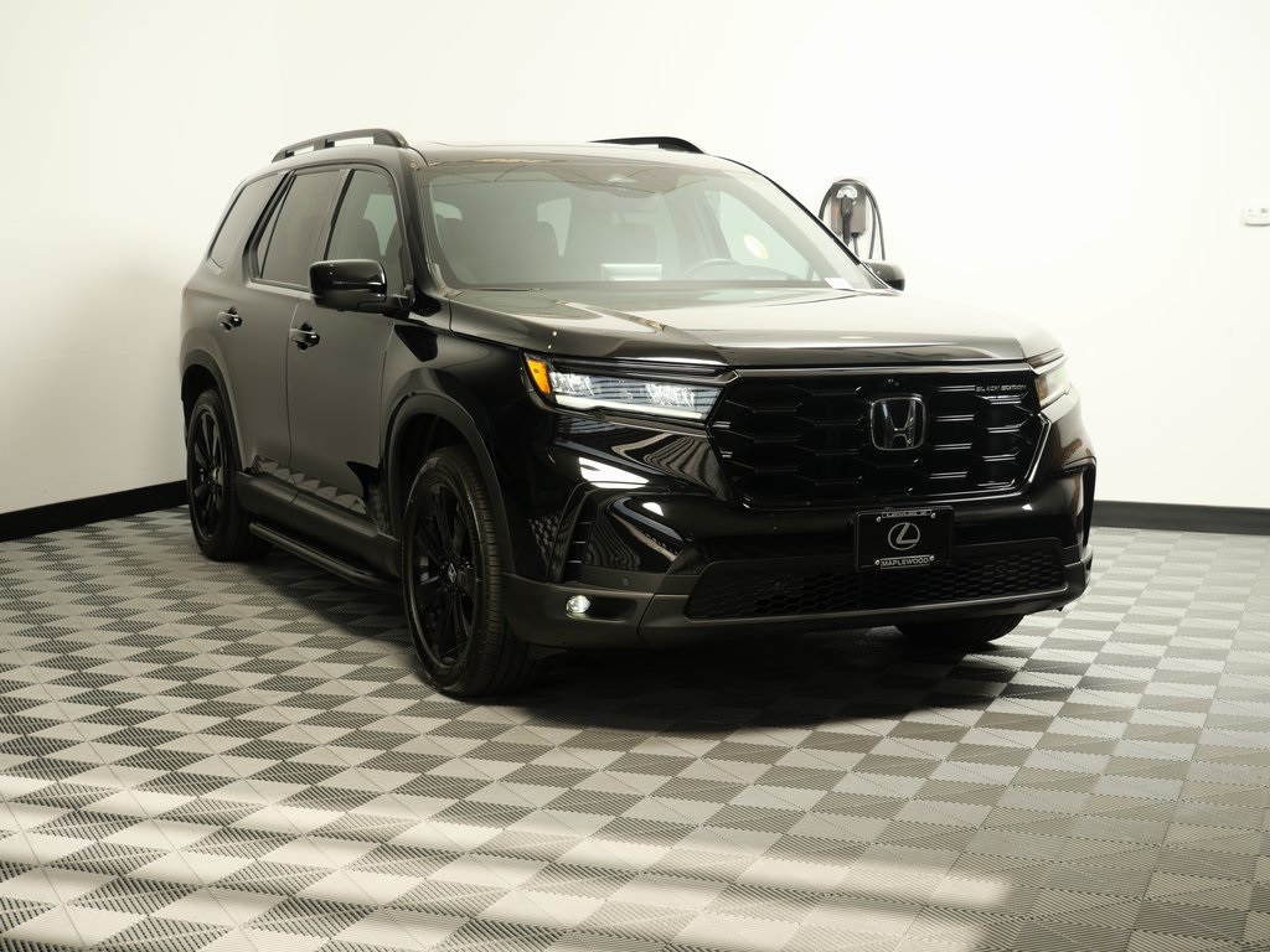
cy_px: 476
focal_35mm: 46
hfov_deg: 41.2
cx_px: 635
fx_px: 1688
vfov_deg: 31.5
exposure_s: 1/200
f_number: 4.3
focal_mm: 23
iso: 250
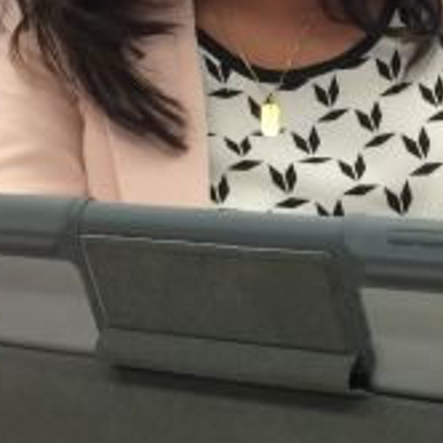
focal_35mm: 111
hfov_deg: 15.5
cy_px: 109
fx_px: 1607
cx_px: 408
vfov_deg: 15.6
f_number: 2.2
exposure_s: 1/30
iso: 64
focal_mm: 4.15
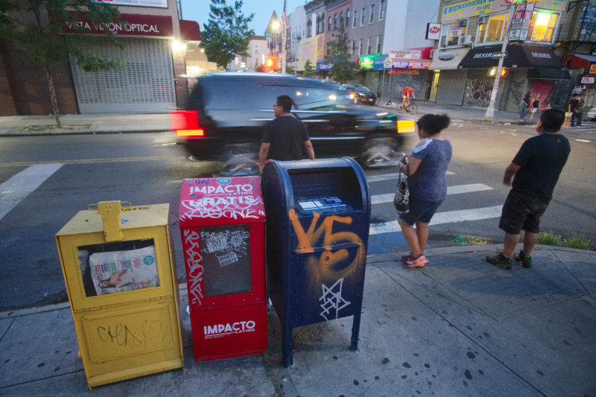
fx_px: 530
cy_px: 198
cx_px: 298
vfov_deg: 41.1
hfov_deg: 58.7
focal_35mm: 32
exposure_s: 1/20
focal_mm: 21
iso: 3200
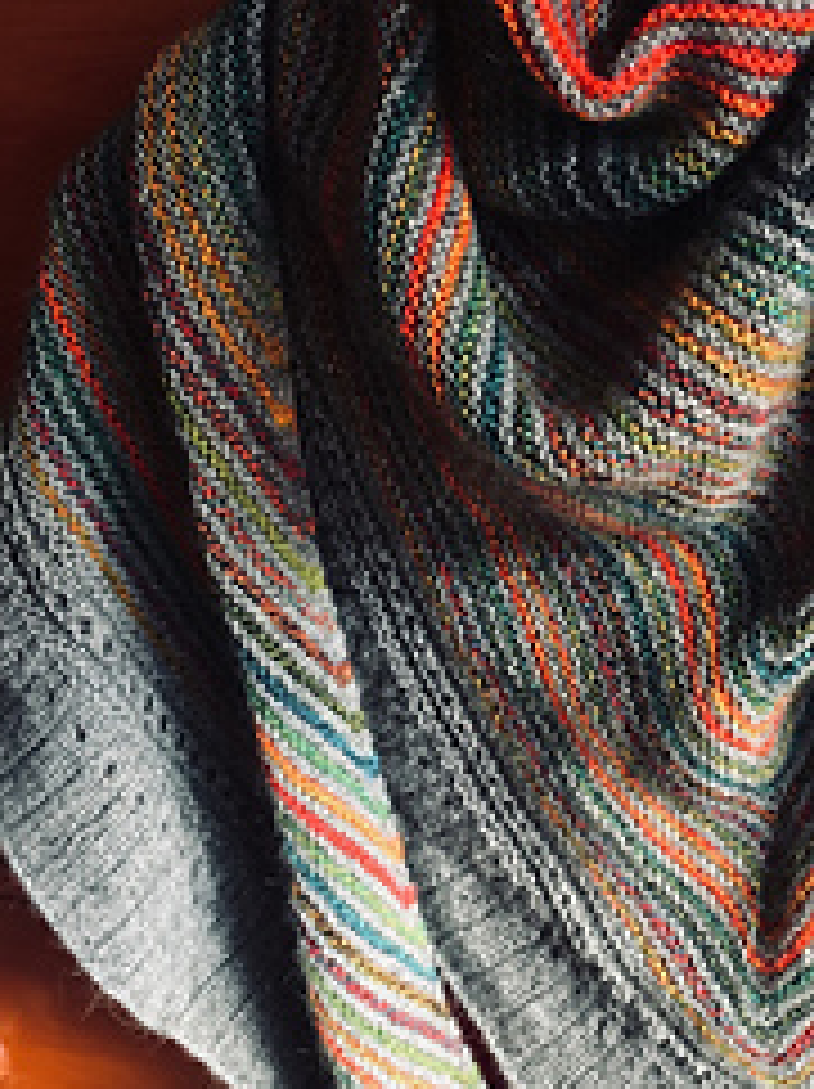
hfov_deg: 23.9
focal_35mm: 60
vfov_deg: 32.2
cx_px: 695
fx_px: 1885
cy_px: 513
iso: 40
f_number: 2.2
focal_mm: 4.15
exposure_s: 1/33
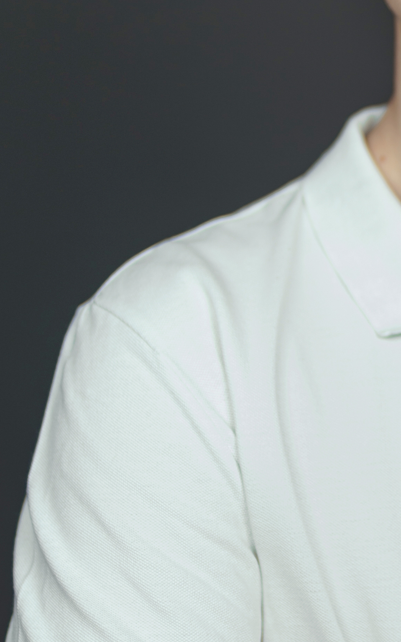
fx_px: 2903
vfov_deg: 12.6
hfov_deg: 7.8
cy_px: 237
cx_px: 512
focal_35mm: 166
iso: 50
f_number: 1.4
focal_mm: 50
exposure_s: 1/125
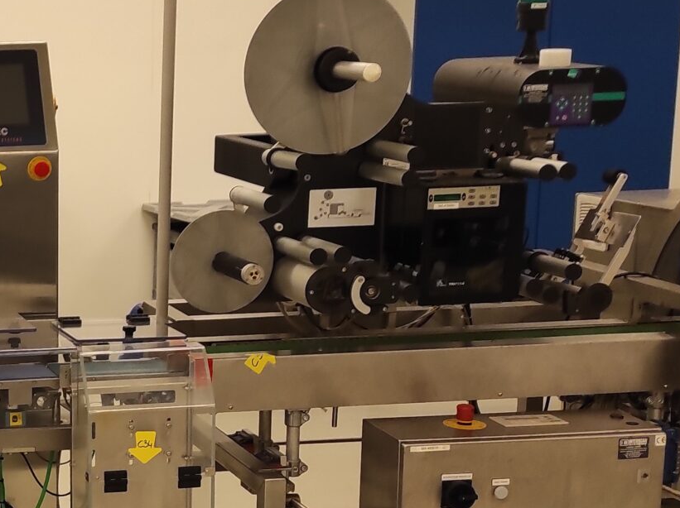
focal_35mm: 78
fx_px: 1531
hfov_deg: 22.1
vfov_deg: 18.8
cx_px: -240
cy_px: 309
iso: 361
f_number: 1.89
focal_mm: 5.43
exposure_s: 1/33
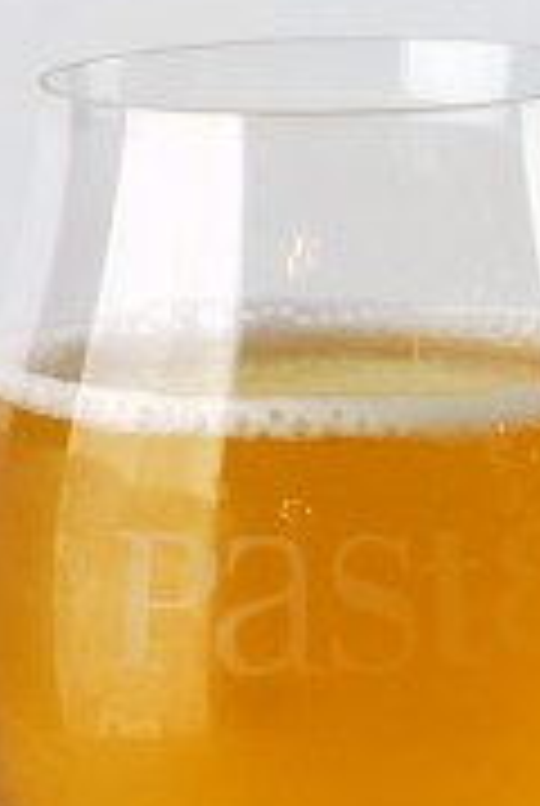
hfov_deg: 4.3
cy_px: 444
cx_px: 716
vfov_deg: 6.5
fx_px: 7082
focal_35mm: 316
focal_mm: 60
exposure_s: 1/60
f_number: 7.1
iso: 200
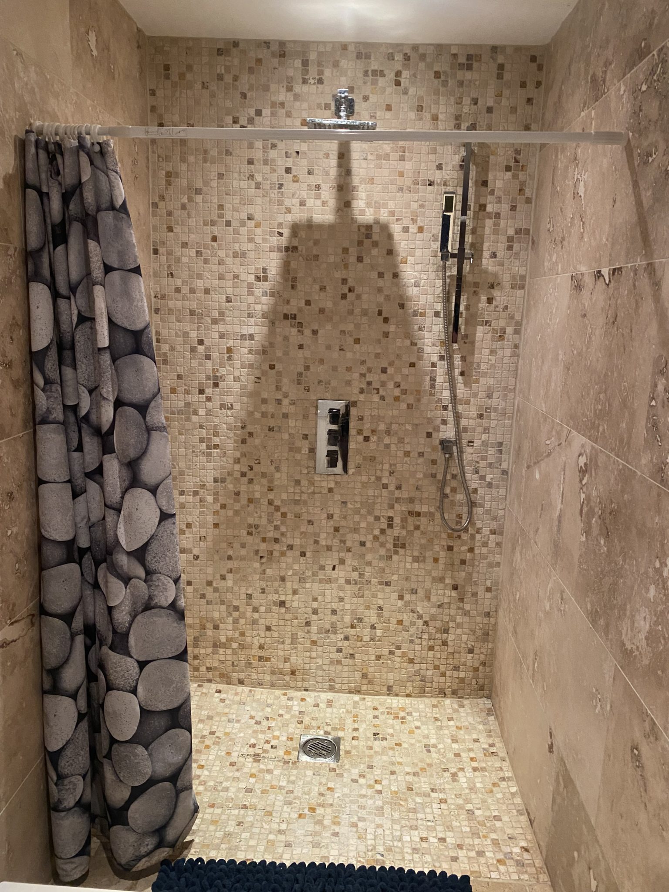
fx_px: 670
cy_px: 446
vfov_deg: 67.3
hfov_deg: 53.1
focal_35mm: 26
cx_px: 334
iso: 400
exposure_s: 1/33
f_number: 1.8
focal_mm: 4.25
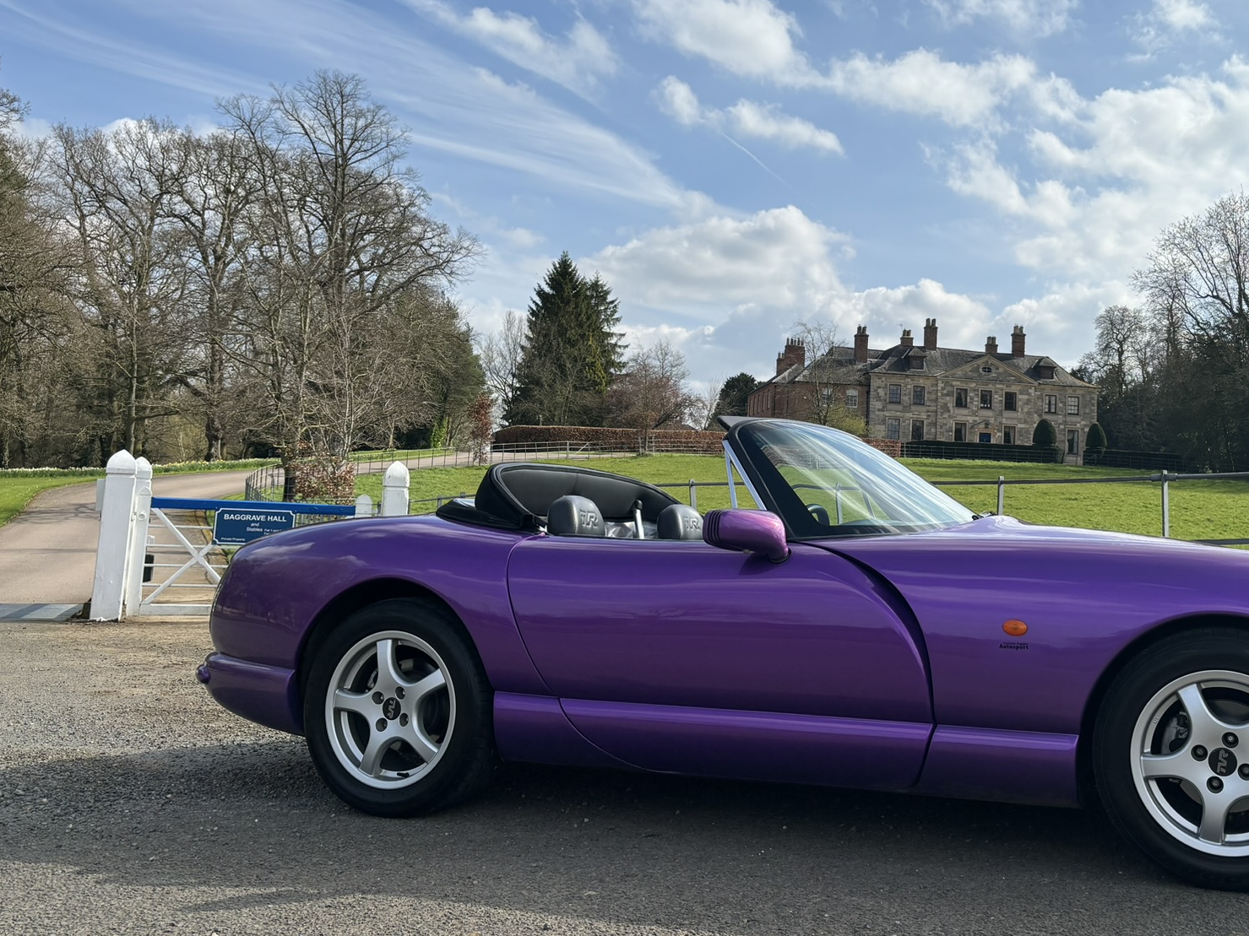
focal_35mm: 36
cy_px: 371
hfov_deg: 50.3
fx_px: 1299
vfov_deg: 39.5
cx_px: 849
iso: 50
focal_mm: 5.96
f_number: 1.6
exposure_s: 1/5348
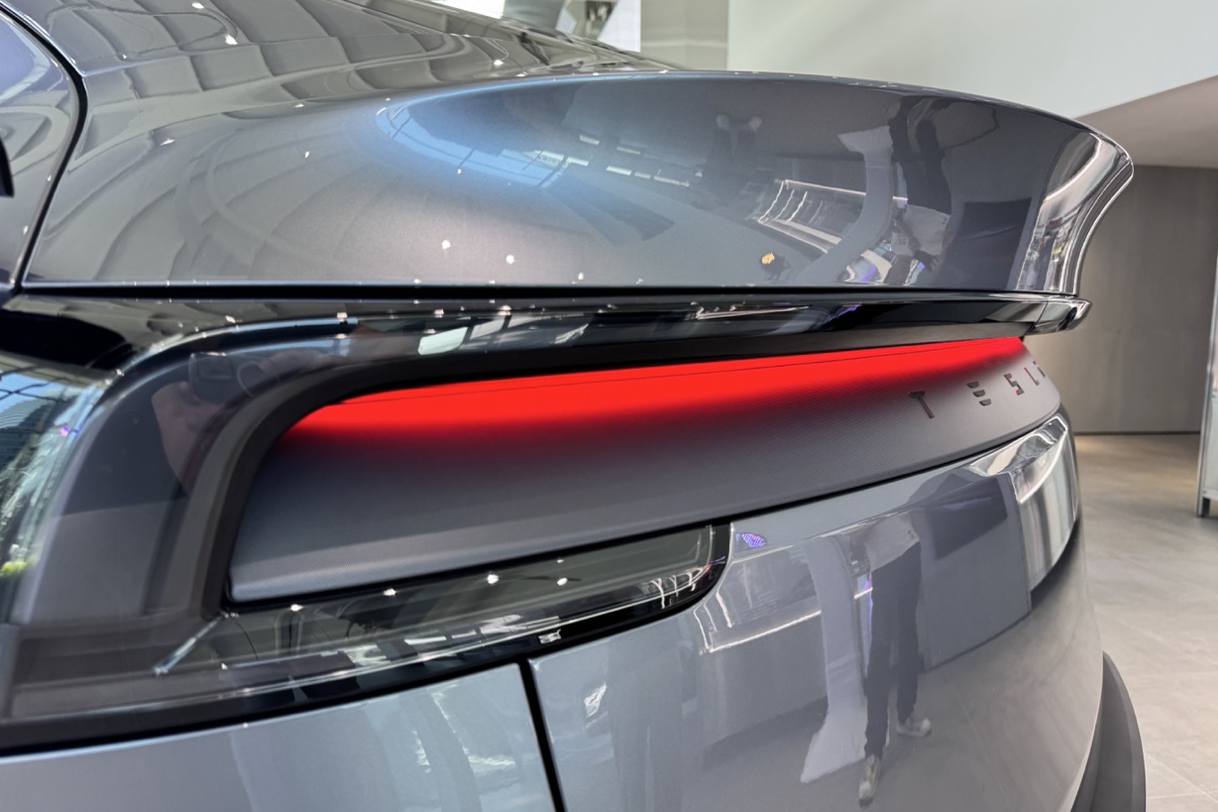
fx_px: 879
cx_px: 627
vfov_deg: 49.5
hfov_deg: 69.4
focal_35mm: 26
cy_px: 414
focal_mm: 6.76
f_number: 1.78
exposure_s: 1/120
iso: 64
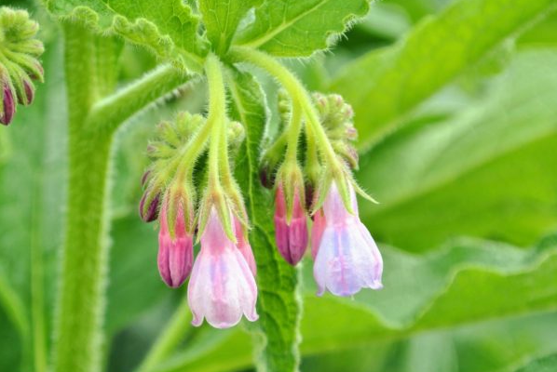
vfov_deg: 13.2
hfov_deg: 19.6
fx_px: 1611
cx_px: 207
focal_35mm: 104
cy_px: 188
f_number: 5.6
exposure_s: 1/125
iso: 140
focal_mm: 30
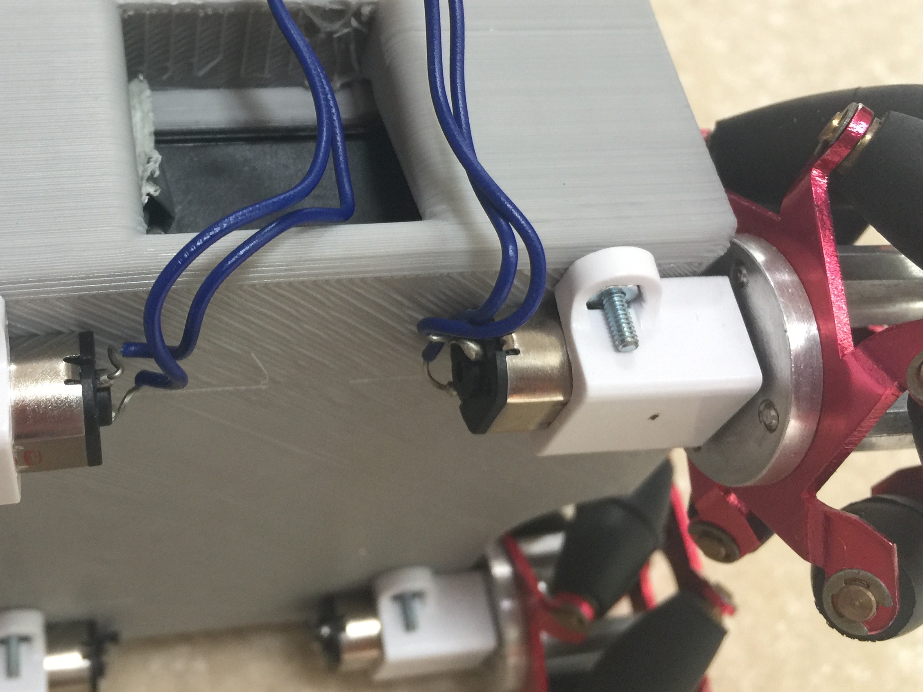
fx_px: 1120
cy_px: 208
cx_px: 294
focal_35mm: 42
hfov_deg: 44.0
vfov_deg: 33.9
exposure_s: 1/15
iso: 64
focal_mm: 4.15
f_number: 2.2
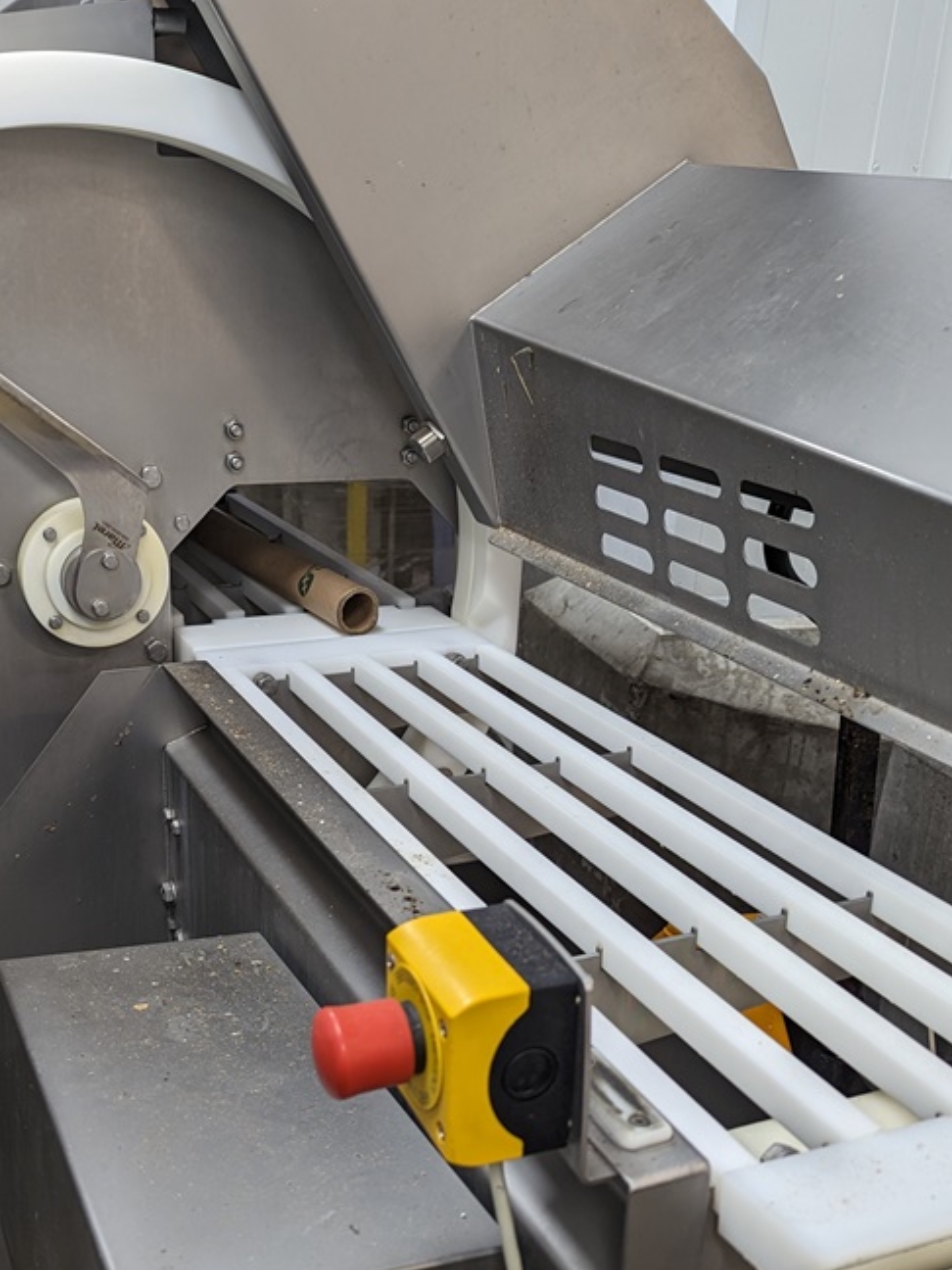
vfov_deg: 48.7
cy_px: 768
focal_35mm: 38
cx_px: 395
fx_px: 1393
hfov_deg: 37.6
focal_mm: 6.81
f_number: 1.85
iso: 51
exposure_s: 1/34.5
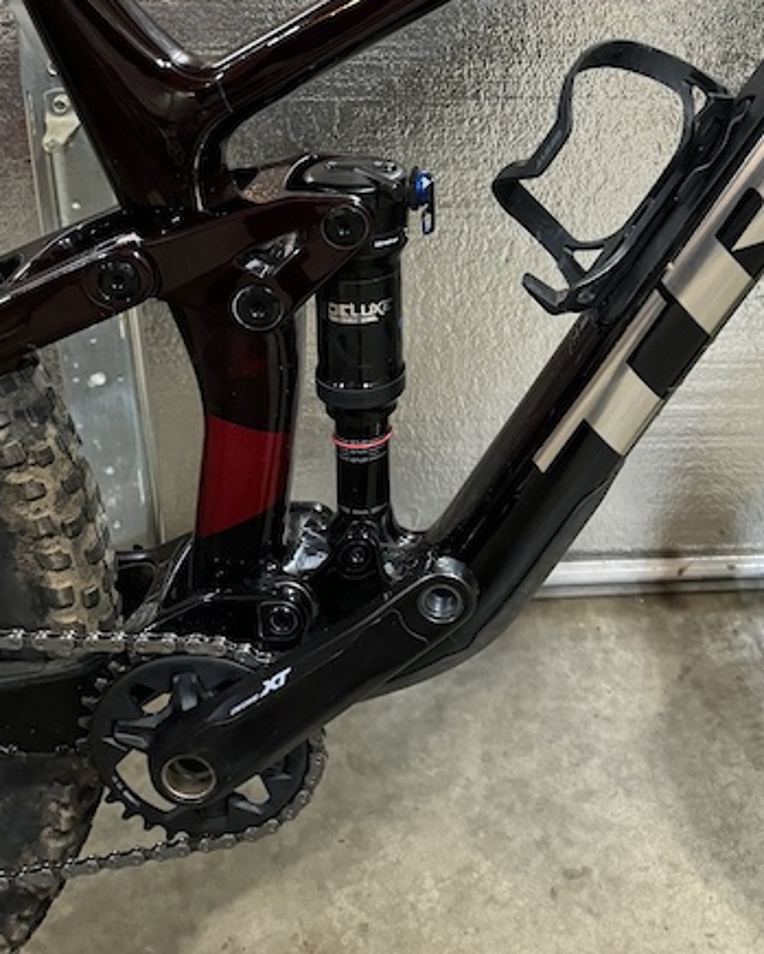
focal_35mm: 43
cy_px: 90
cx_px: 565
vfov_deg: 39.7
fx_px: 1215
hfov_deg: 34.2
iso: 640
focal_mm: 6.86
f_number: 1.78
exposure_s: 1/40
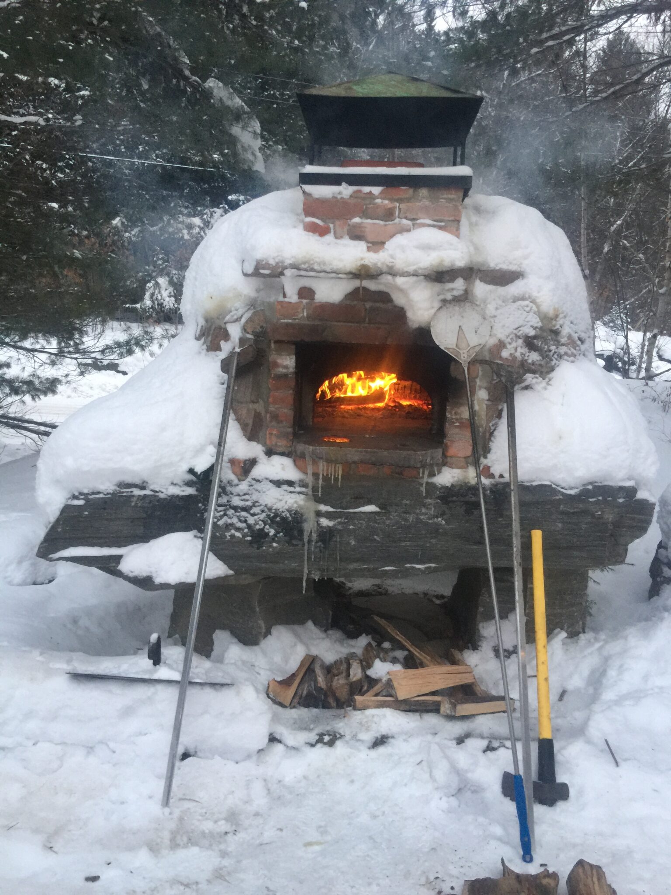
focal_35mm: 29
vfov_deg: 61.7
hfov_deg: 48.2
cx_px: 336
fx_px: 750
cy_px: 448
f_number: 2.2
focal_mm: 4.15
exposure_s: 1/15
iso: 64
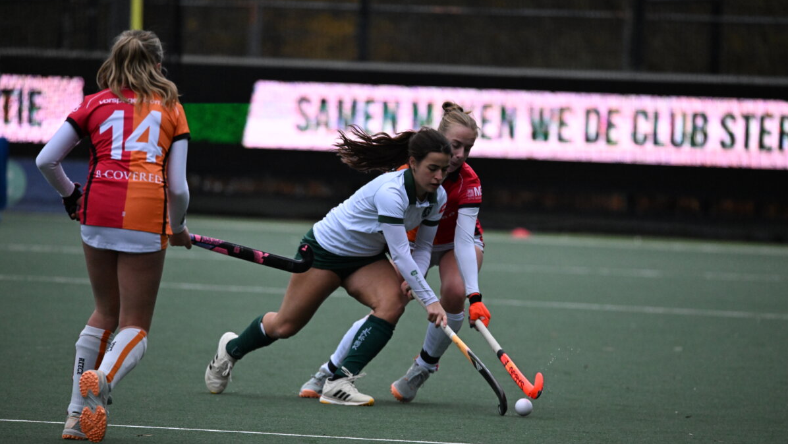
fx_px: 10762
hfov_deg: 4.2
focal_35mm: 515
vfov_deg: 2.4
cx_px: 395
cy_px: 223
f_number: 6.3
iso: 6400
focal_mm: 490
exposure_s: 1/800
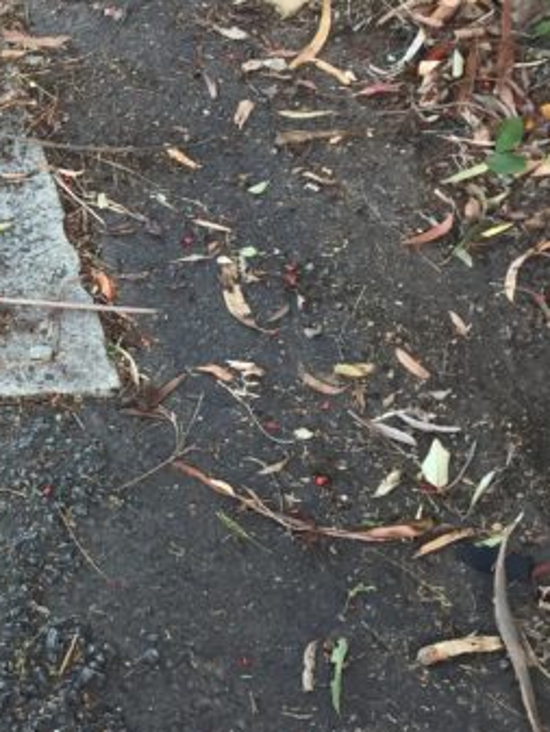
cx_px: -276
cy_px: 276
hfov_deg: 15.5
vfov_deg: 22.2
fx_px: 1863
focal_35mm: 88
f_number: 2.2
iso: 50
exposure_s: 1/100
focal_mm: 4.15
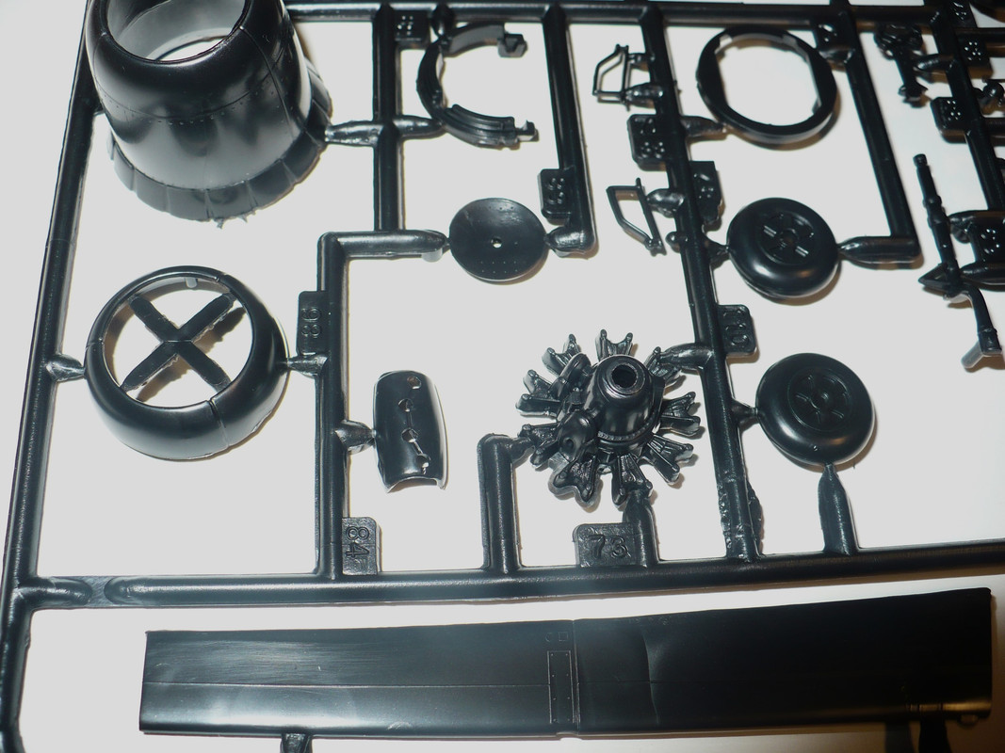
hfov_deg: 50.1
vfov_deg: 38.7
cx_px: 502
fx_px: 1074
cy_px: 376
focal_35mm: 37
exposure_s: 1/30
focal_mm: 6.1
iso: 100
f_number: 2.8
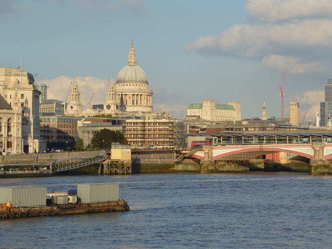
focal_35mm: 109
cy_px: 97
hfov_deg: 18.0
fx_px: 1045
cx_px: 190
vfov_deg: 13.6
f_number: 16
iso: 100
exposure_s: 1/80
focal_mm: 48
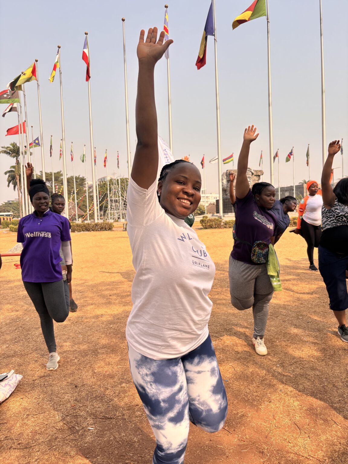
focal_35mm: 26
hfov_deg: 53.1
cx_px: 174
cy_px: 232
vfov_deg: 67.3
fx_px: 349
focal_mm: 5.96
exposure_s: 1/1477
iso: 50
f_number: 1.6
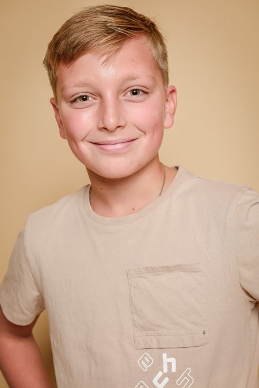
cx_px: 130
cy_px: 194
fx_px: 755
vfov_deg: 28.8
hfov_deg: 19.5
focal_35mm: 70
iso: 250
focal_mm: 70
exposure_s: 1/160
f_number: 9
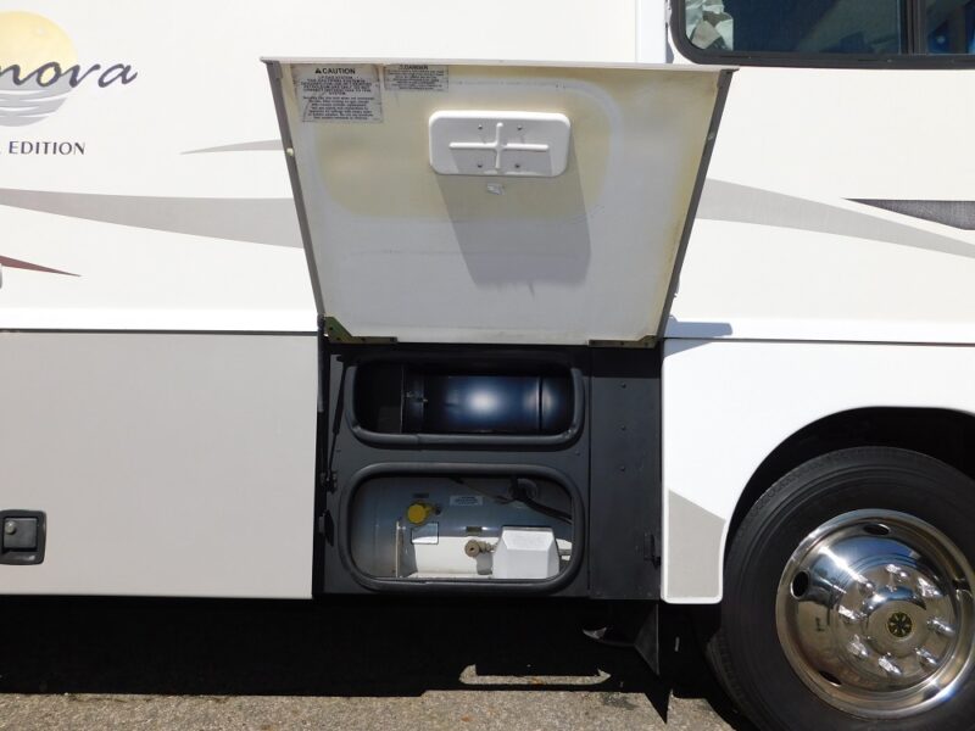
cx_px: 488
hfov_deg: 73.9
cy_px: 366
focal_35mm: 23
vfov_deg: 58.9
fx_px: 648
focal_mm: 4
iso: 125
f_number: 6
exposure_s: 1/800
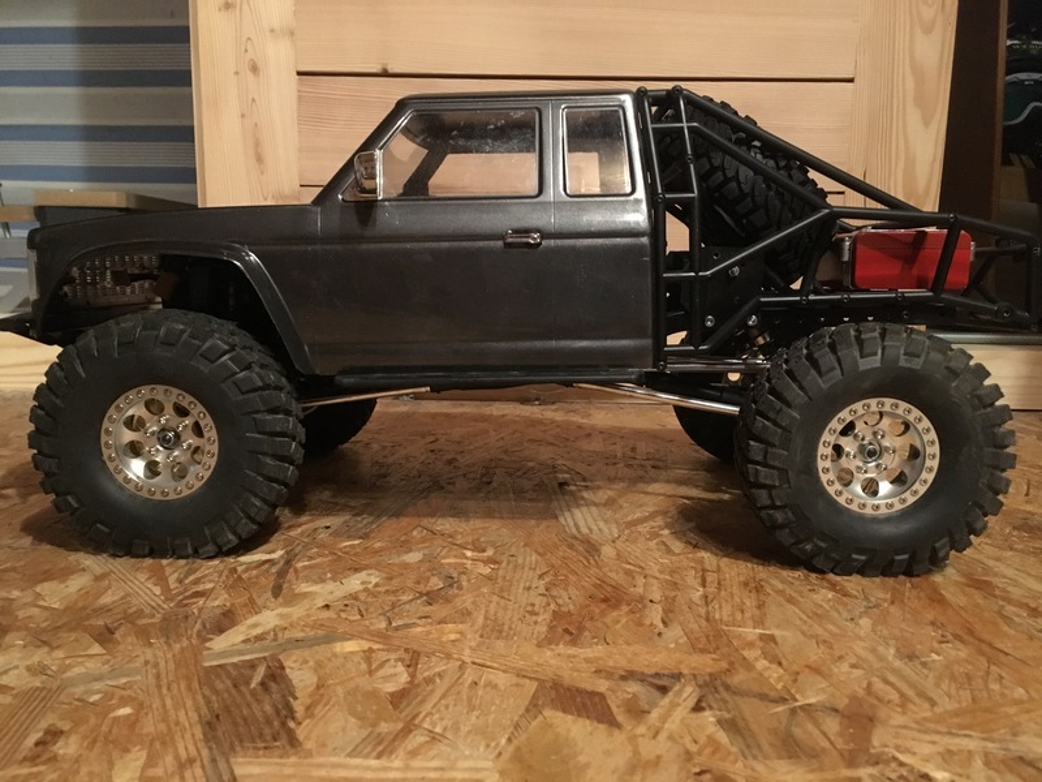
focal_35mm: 29
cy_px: 391
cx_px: 521
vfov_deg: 48.2
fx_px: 873
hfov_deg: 61.7
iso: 640
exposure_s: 1/17
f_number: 2.2
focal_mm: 4.15
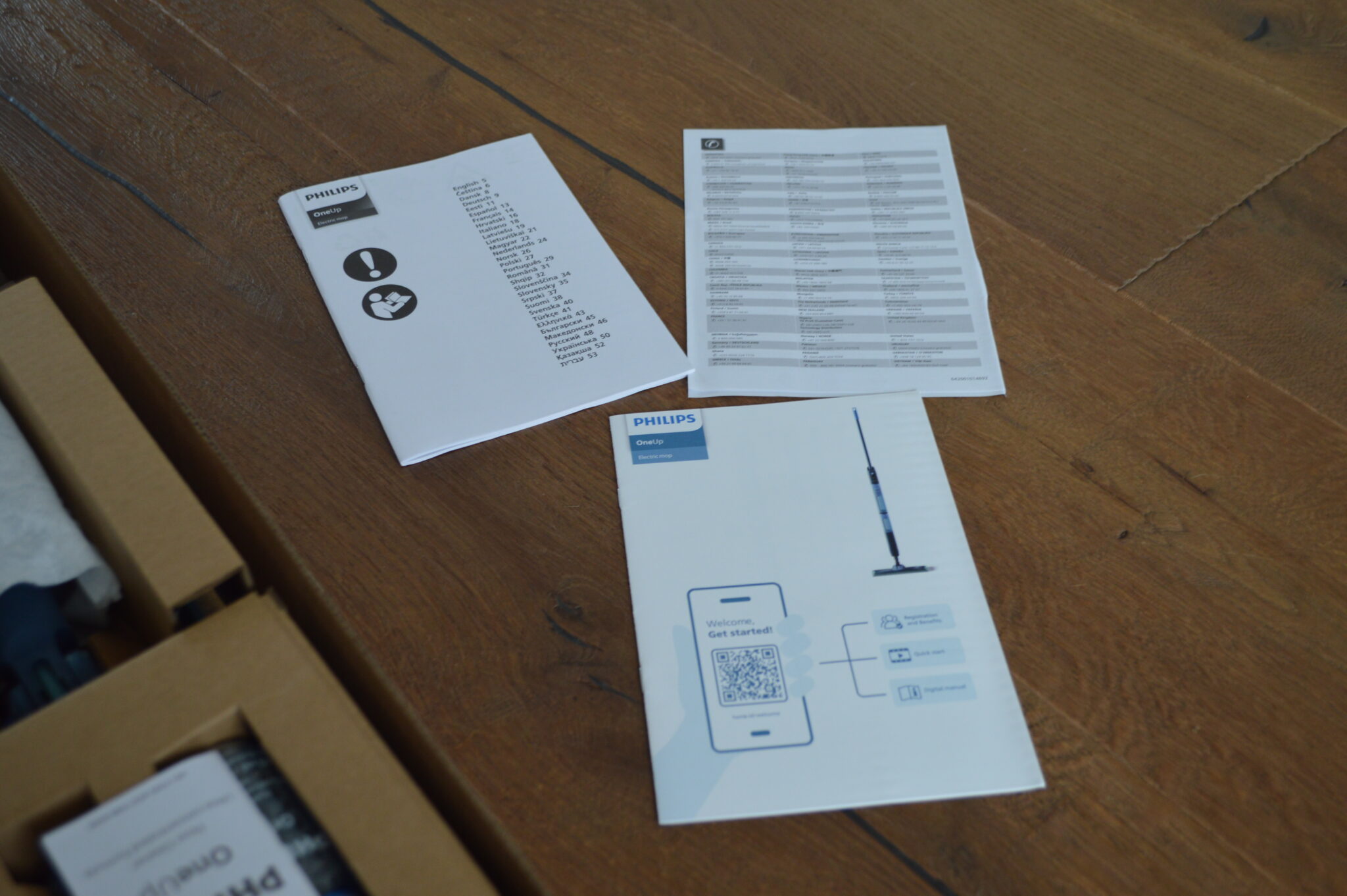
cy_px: 448
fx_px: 1570
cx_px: 674
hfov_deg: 46.4
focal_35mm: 42
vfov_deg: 31.8
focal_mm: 28
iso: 400
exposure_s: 1/25
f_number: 4.5
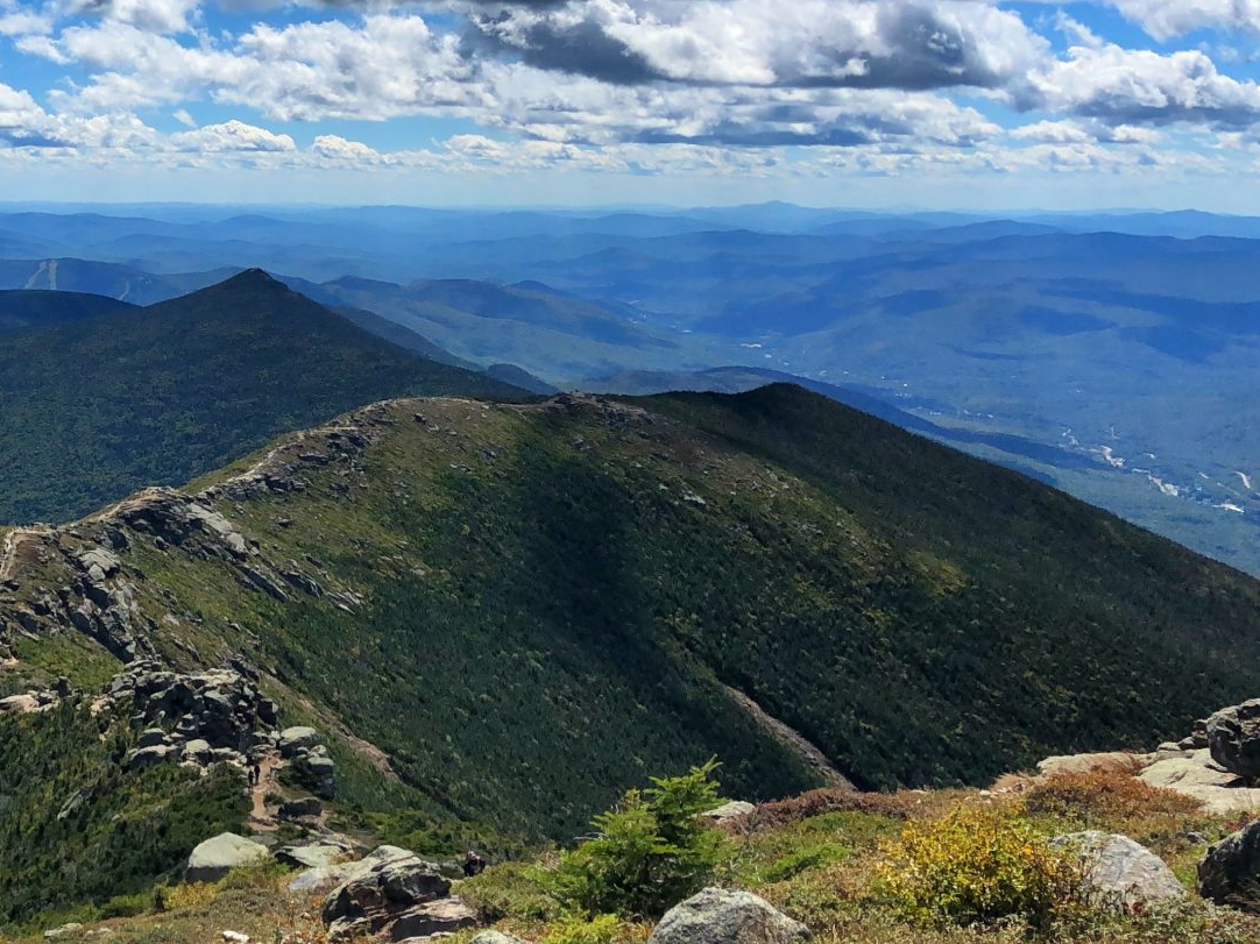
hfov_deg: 33.7
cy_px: 161
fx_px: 1929
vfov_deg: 26.9
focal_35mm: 53
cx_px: 69
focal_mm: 3.99
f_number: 1.8
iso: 25
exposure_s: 1/5348
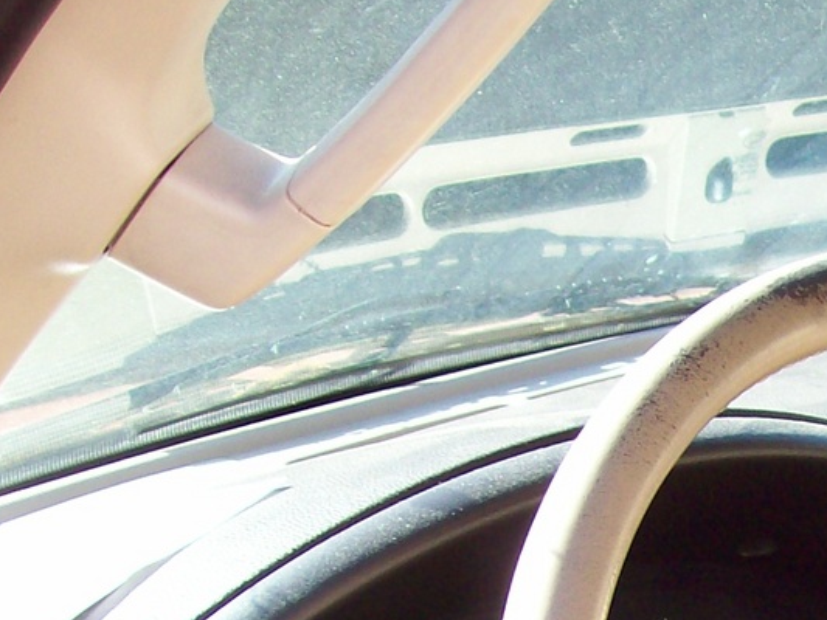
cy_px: 867
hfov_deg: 17.0
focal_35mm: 108
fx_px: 2581
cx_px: 1130
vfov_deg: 13.1
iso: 80
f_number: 2.7
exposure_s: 1/119
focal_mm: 6
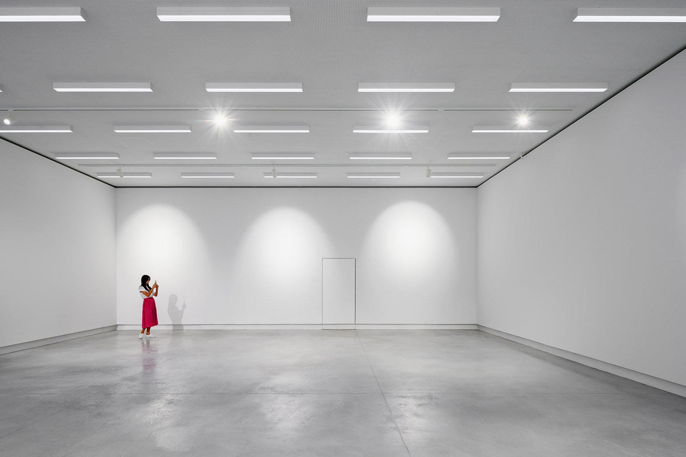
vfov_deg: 64.5
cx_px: 343
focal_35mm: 19
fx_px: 362
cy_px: 228
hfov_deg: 86.9
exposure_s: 1/6
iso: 200
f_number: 10
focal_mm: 19
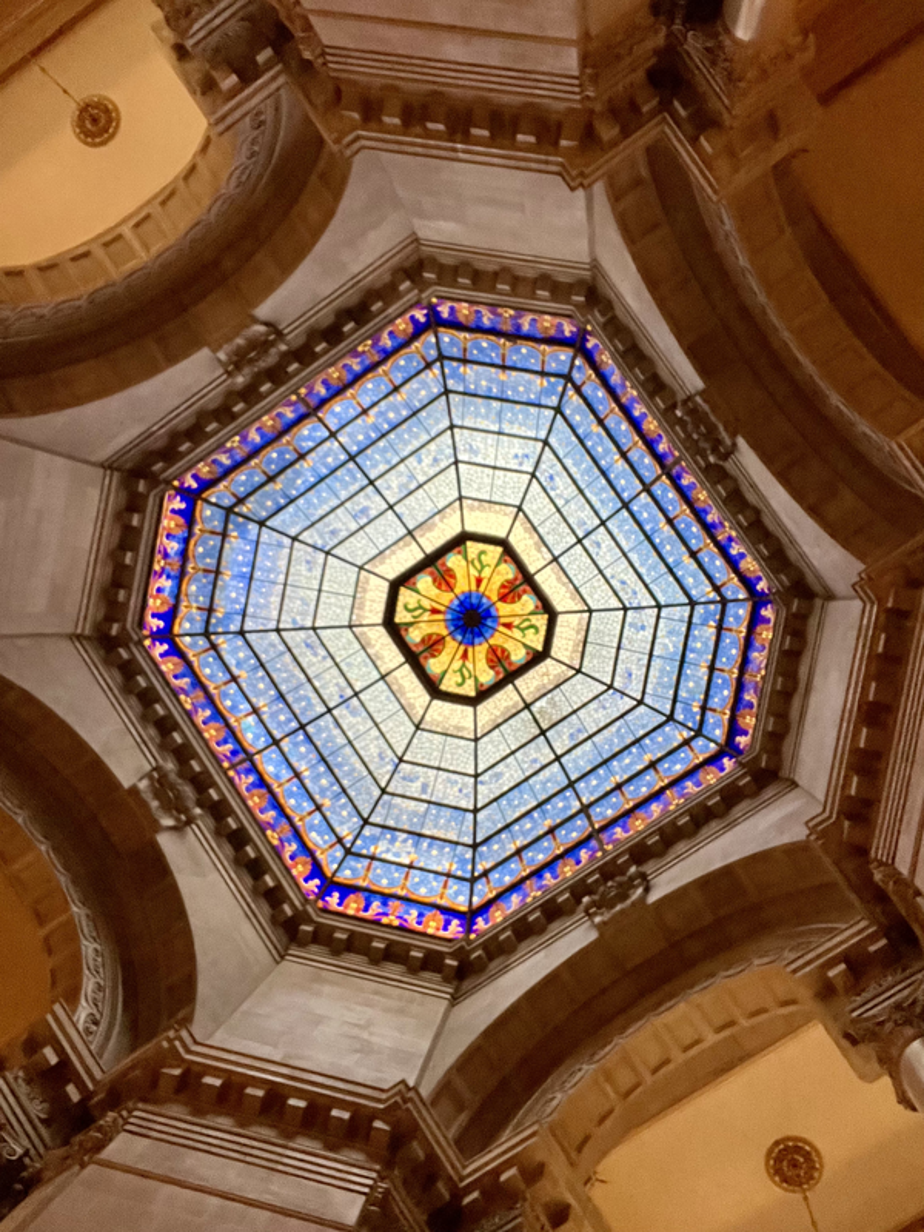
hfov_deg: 46.8
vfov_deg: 60.0
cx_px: 462
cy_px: 616
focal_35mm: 30
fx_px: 1068
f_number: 2.2
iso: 320
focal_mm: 2.71
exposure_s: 1/60
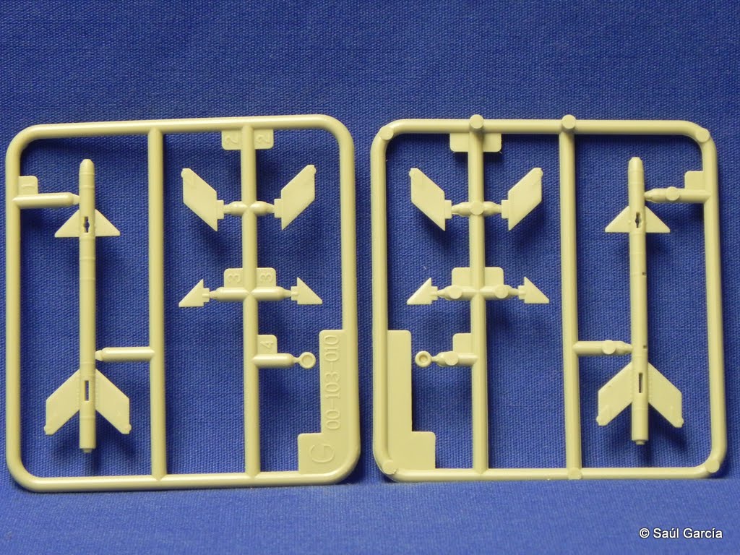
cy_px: 278
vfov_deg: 10.3
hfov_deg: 13.7
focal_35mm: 144
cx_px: 370
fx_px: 3078
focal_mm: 25.7
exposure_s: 1/17.7
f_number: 4.5
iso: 400
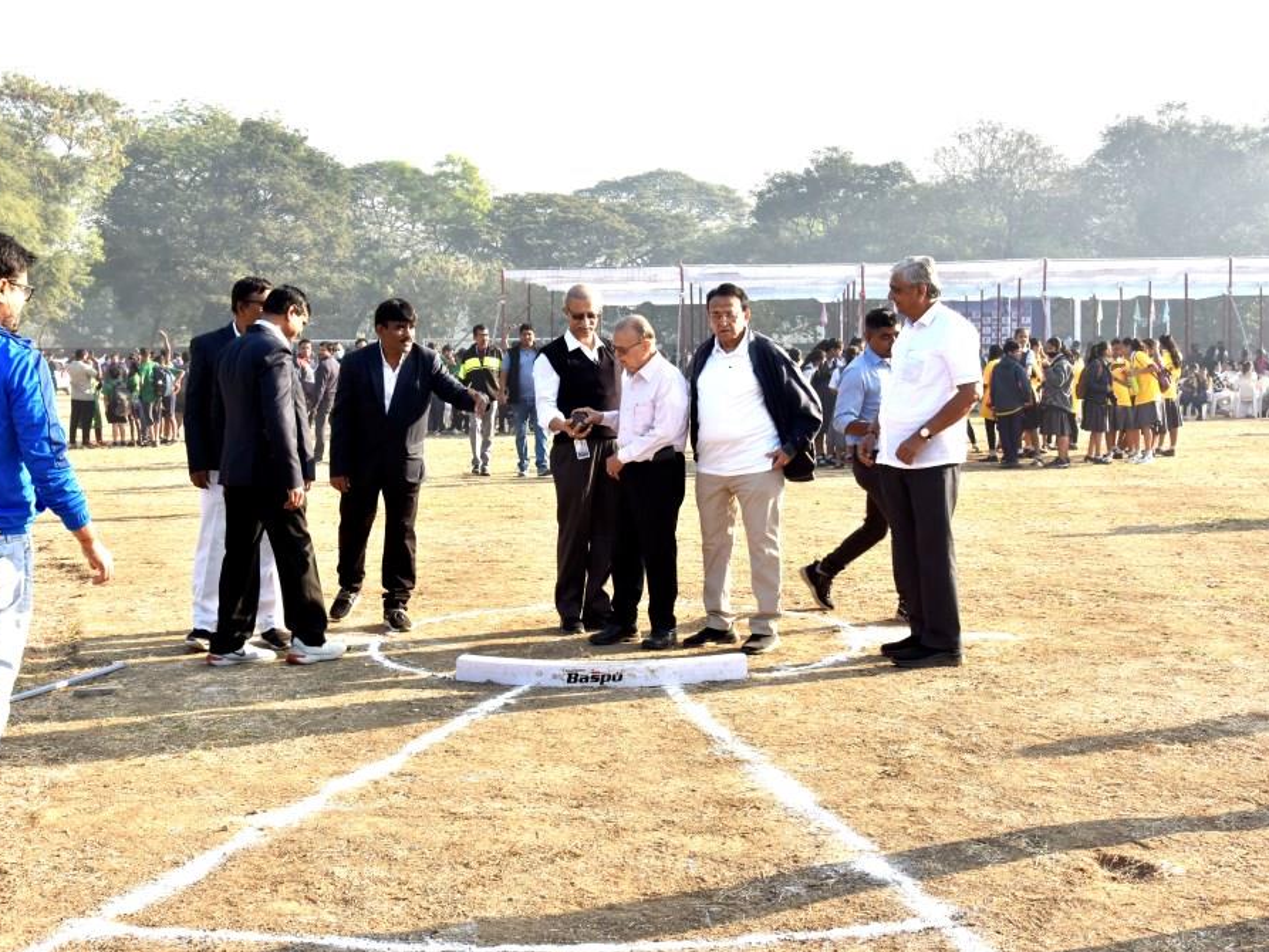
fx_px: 1577
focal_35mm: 43
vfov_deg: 33.6
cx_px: 638
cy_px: 471
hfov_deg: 43.8
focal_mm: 26
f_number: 11
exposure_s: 1/200
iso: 320
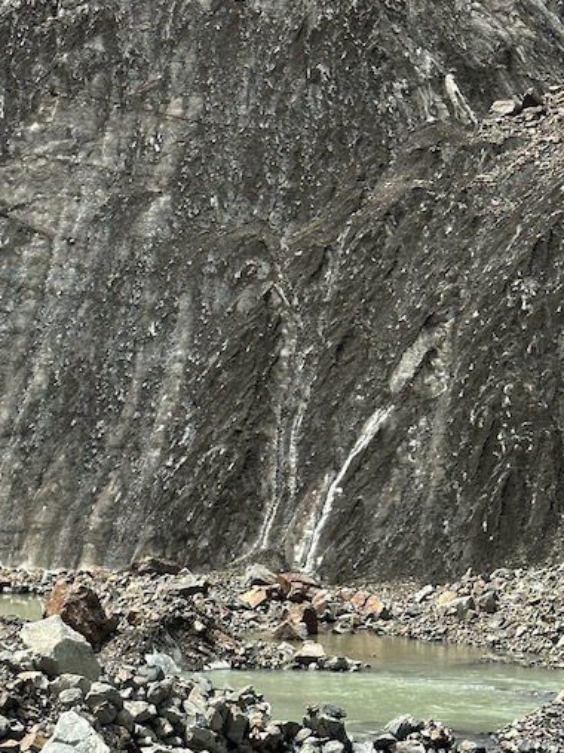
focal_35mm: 97
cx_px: 145
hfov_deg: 15.2
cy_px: -3
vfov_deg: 19.6
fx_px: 2108
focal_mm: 6.86
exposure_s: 1/6211
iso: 64
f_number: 1.78
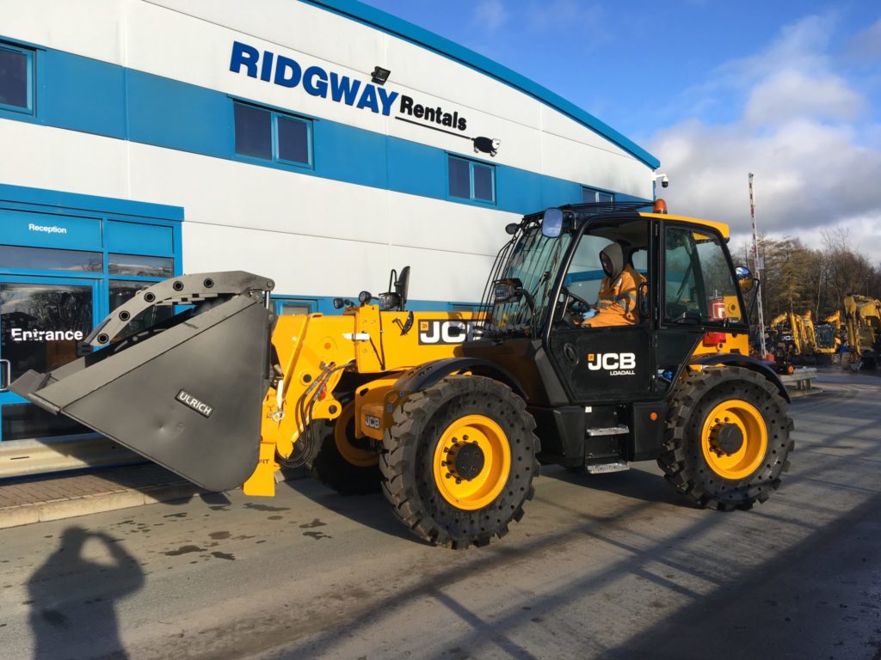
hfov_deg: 61.7
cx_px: 440
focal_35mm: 29
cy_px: 330
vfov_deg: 48.2
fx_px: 738
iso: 25
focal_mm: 4.15
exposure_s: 1/693
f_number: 2.2
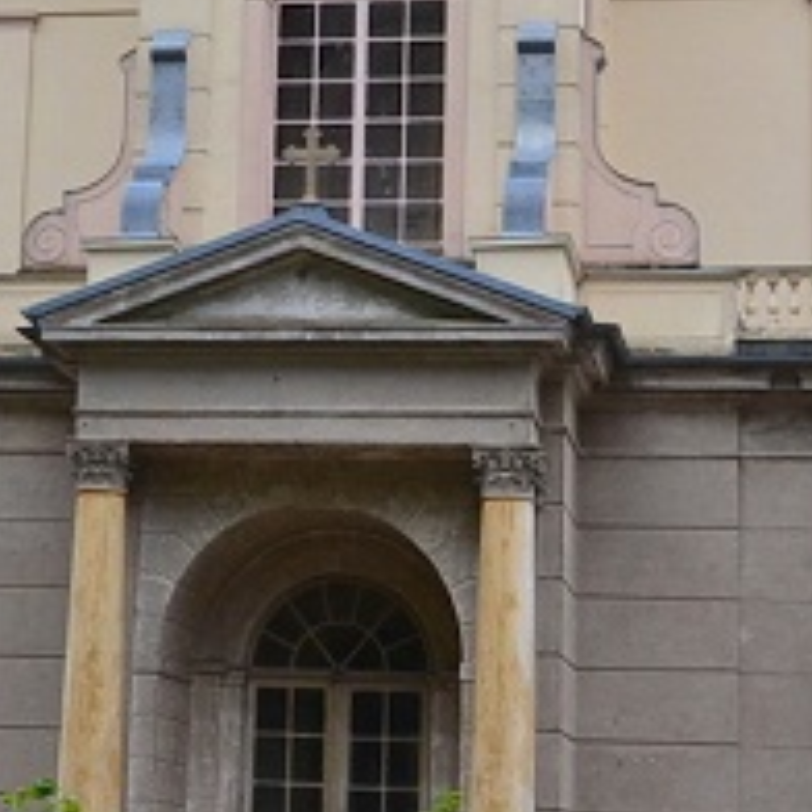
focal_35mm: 102
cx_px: 236
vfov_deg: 17.0
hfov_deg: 17.0
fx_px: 2707
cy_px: 184
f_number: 8
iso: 800
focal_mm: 16
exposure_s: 1/60
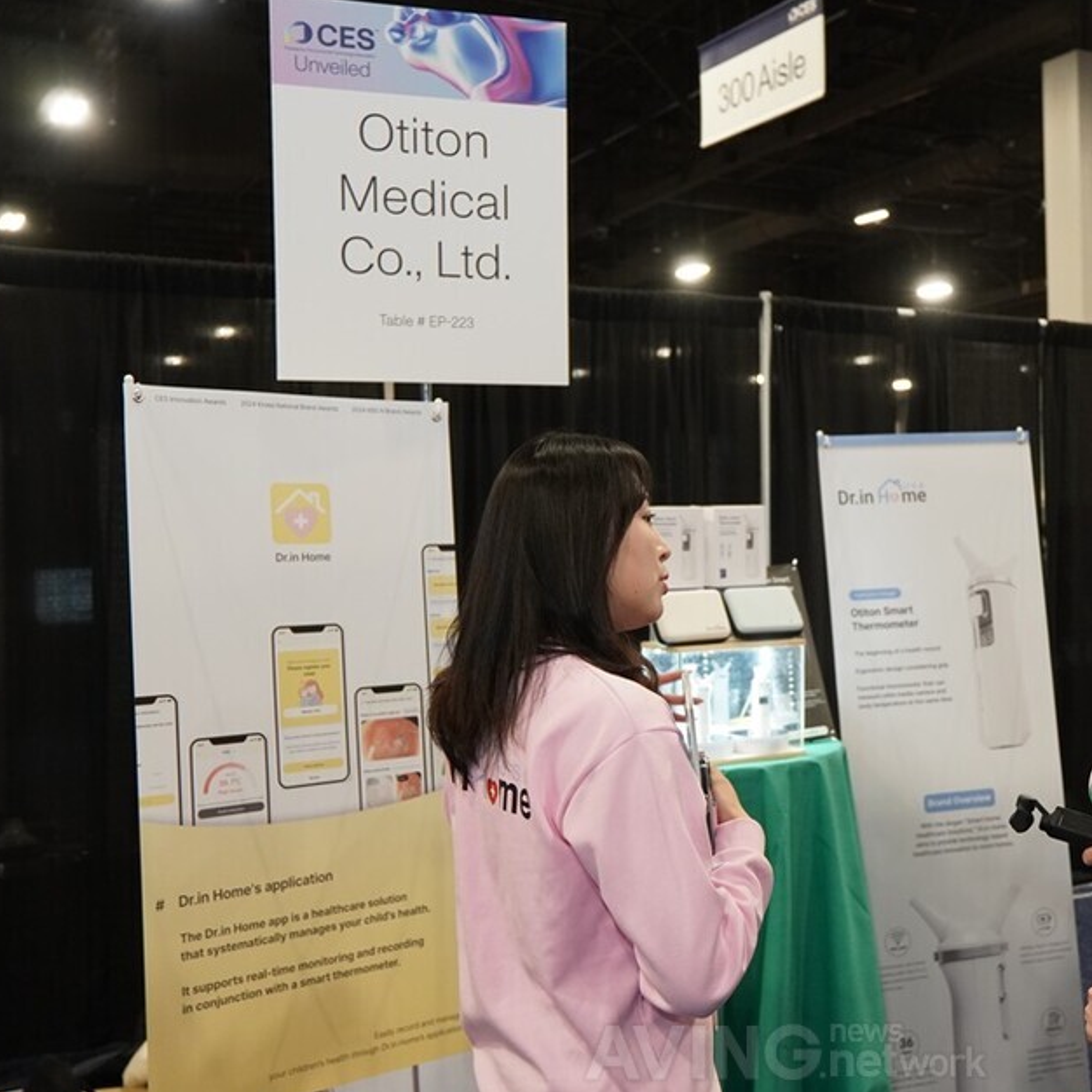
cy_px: 551
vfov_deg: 39.2
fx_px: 1535
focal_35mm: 43
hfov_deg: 38.6
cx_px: 759
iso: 1600
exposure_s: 1/160
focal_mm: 22
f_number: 2.8
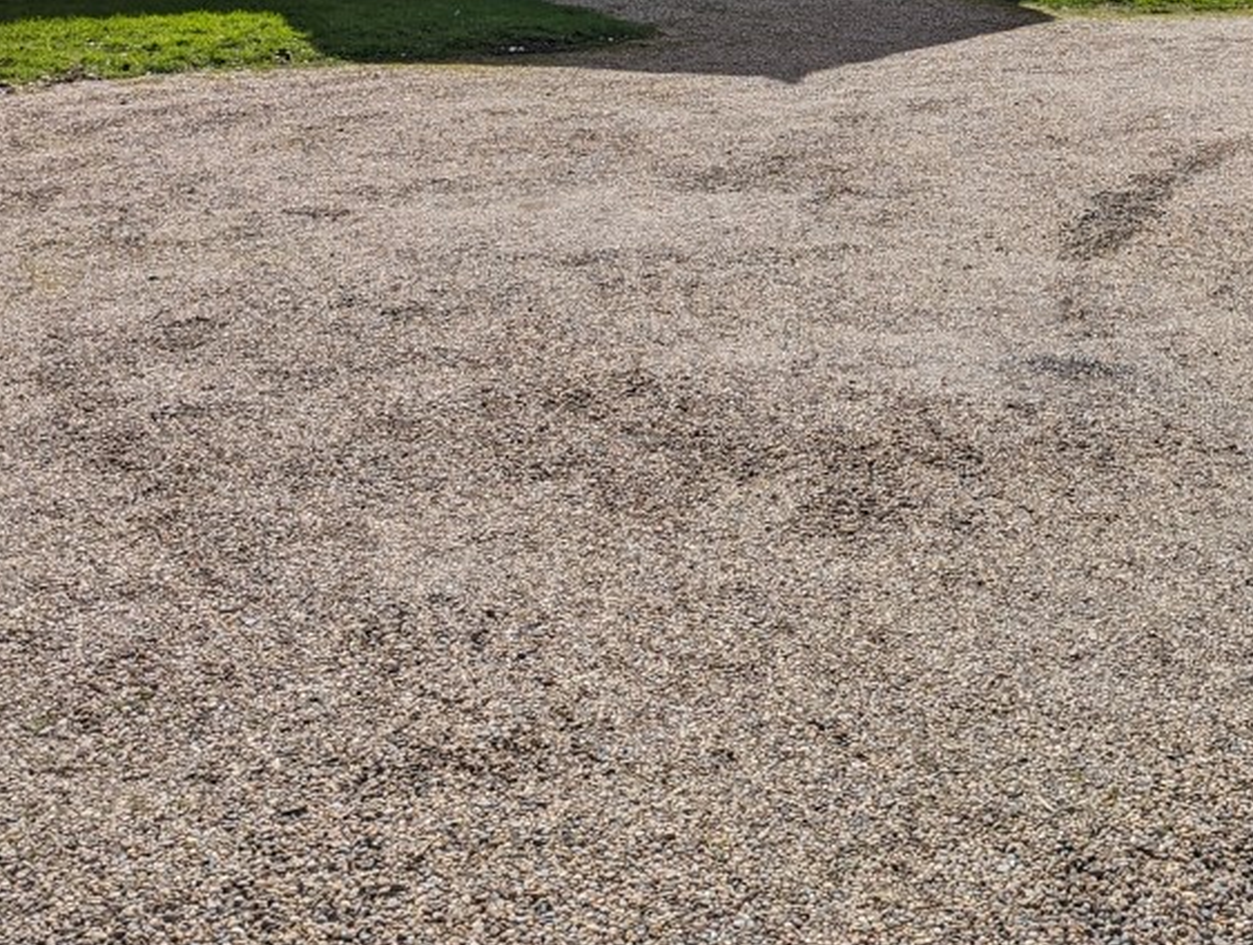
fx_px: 1850
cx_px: 853
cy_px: 2
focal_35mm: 51
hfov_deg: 37.0
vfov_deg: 27.1
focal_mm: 6.81
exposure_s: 1/4184
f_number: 1.85
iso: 47
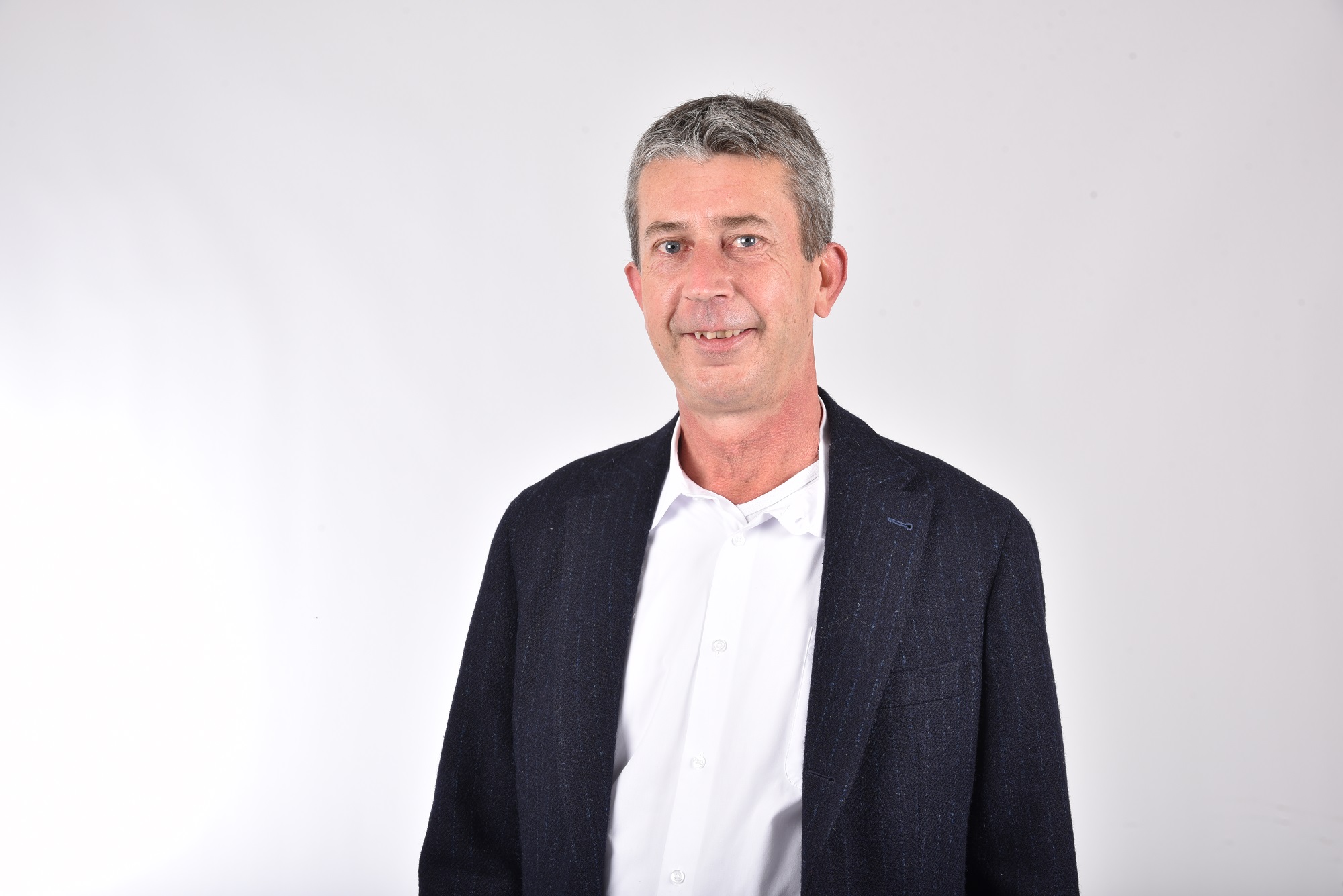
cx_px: 672
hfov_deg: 28.8
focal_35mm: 70
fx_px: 2612
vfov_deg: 19.5
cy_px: 448
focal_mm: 70
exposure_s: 1/200
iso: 100
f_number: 14
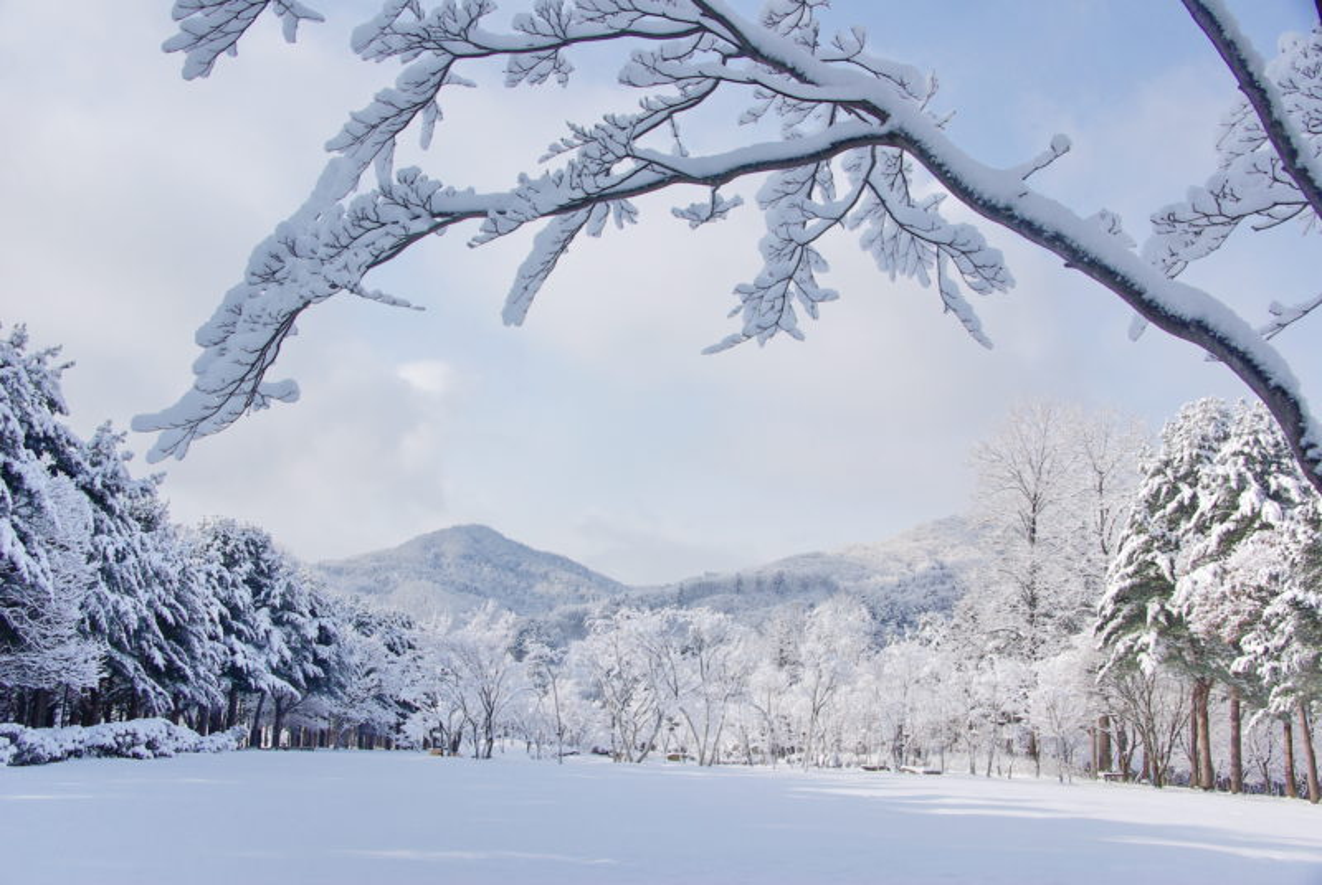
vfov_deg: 33.4
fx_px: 1476
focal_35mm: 40
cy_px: 442
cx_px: 661
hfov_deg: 48.3
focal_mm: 26.75
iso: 200
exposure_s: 1/400
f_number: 11
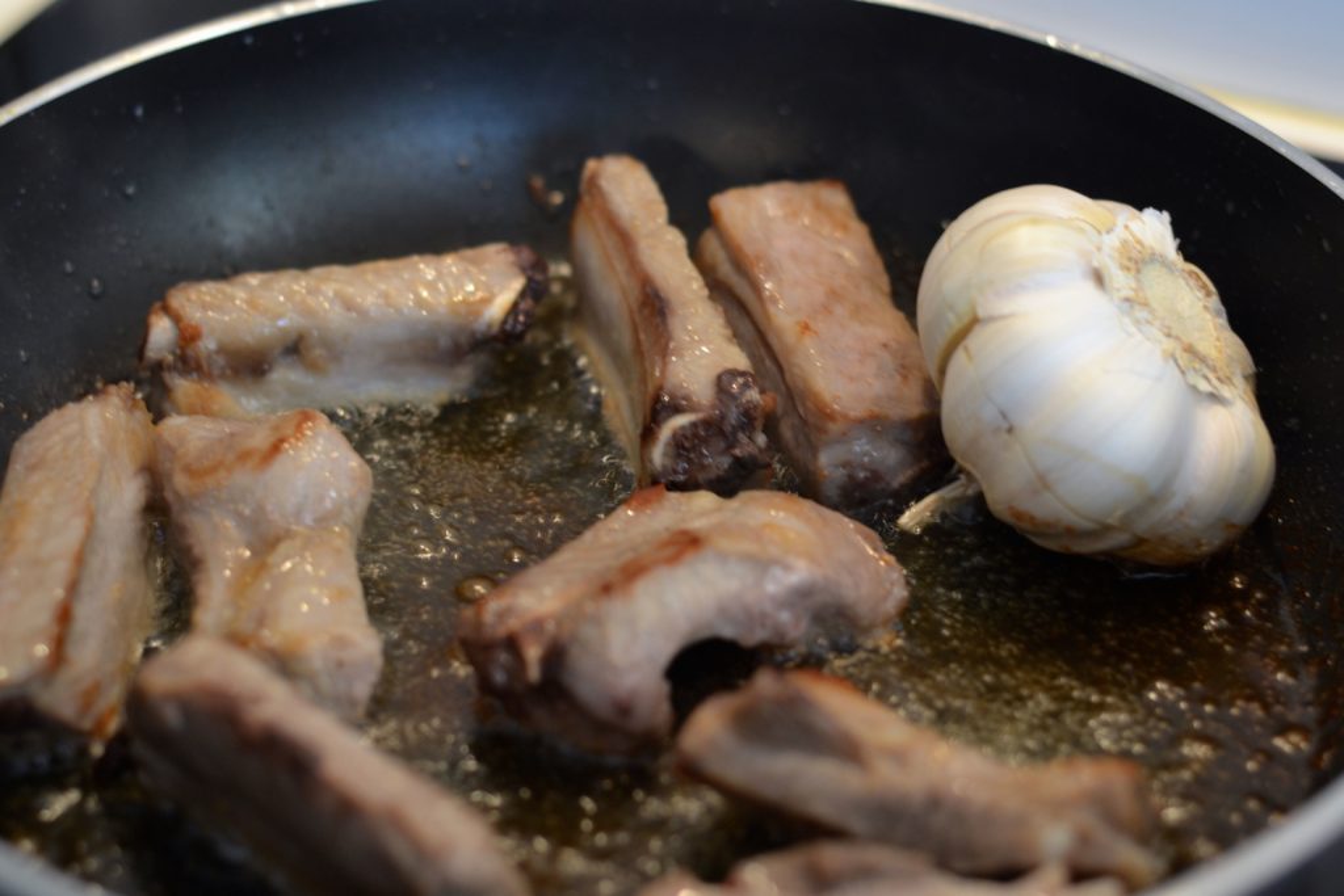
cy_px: 448
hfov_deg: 27.0
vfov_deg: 18.2
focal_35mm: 75
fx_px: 2800
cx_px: 672
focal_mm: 50
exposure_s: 1/30
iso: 280
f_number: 2.8
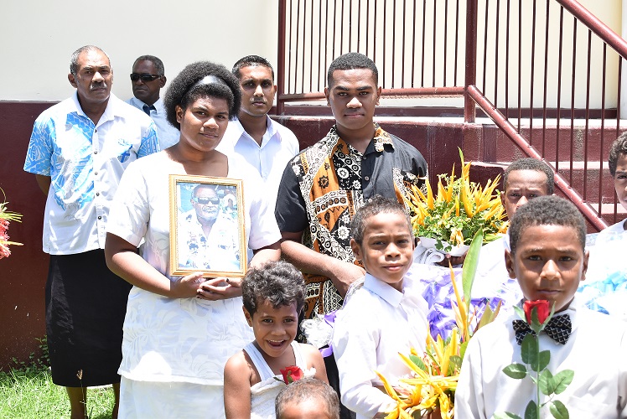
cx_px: 314
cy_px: 210
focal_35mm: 63
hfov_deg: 31.9
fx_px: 1098
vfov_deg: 21.6
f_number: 6.3
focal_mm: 42
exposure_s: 1/800
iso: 800
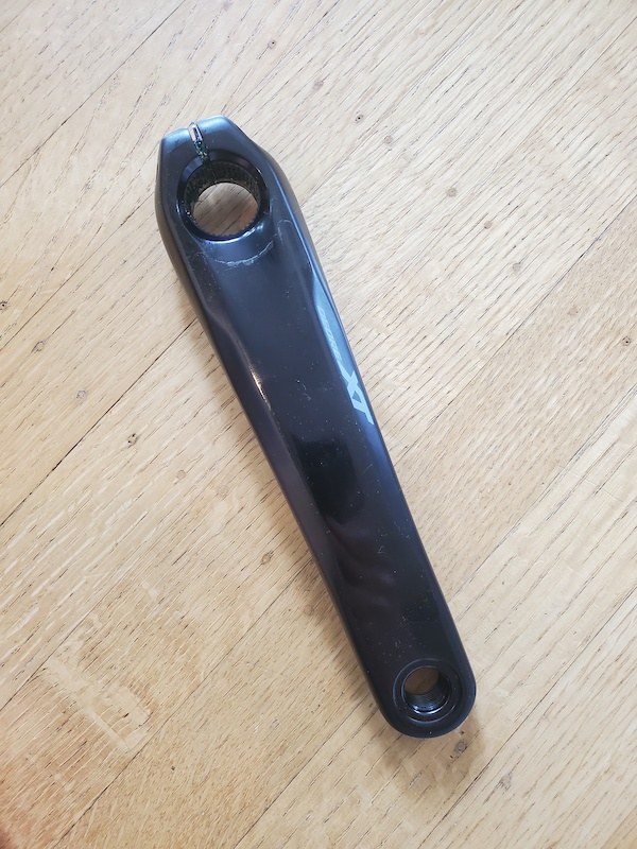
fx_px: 638
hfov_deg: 53.1
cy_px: 424
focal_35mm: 26
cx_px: 318
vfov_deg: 67.3
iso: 200
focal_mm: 4.3
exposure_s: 1/40
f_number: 2.4
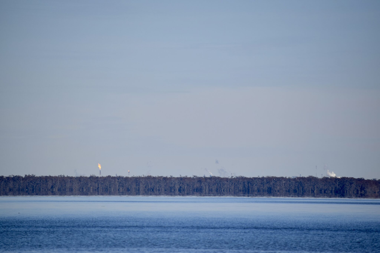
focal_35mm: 390
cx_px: 190
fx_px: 4116
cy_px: 126
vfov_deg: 3.5
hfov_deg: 5.3
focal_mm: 260
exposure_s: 1/2000
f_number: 5.6
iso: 200
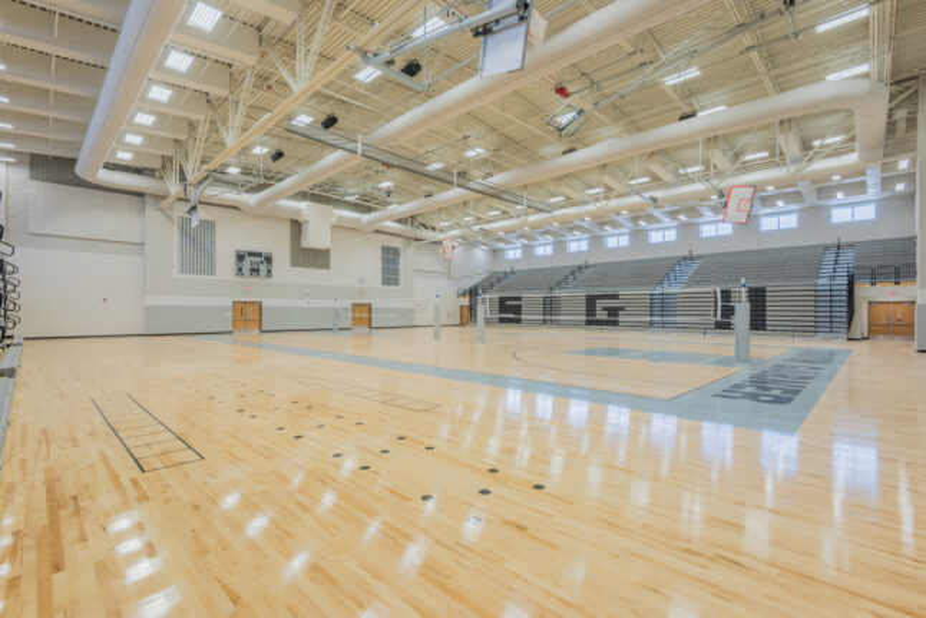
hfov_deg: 96.7
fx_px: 412
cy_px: 309
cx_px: 463
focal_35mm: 16
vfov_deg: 73.8
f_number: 8
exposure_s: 1/250
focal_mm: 16
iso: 200
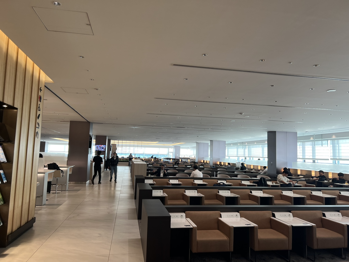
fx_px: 262
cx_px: 174
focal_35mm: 26
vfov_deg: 53.1
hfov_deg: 67.3
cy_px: 131
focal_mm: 5.7
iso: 40
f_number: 1.5
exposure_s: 1/137
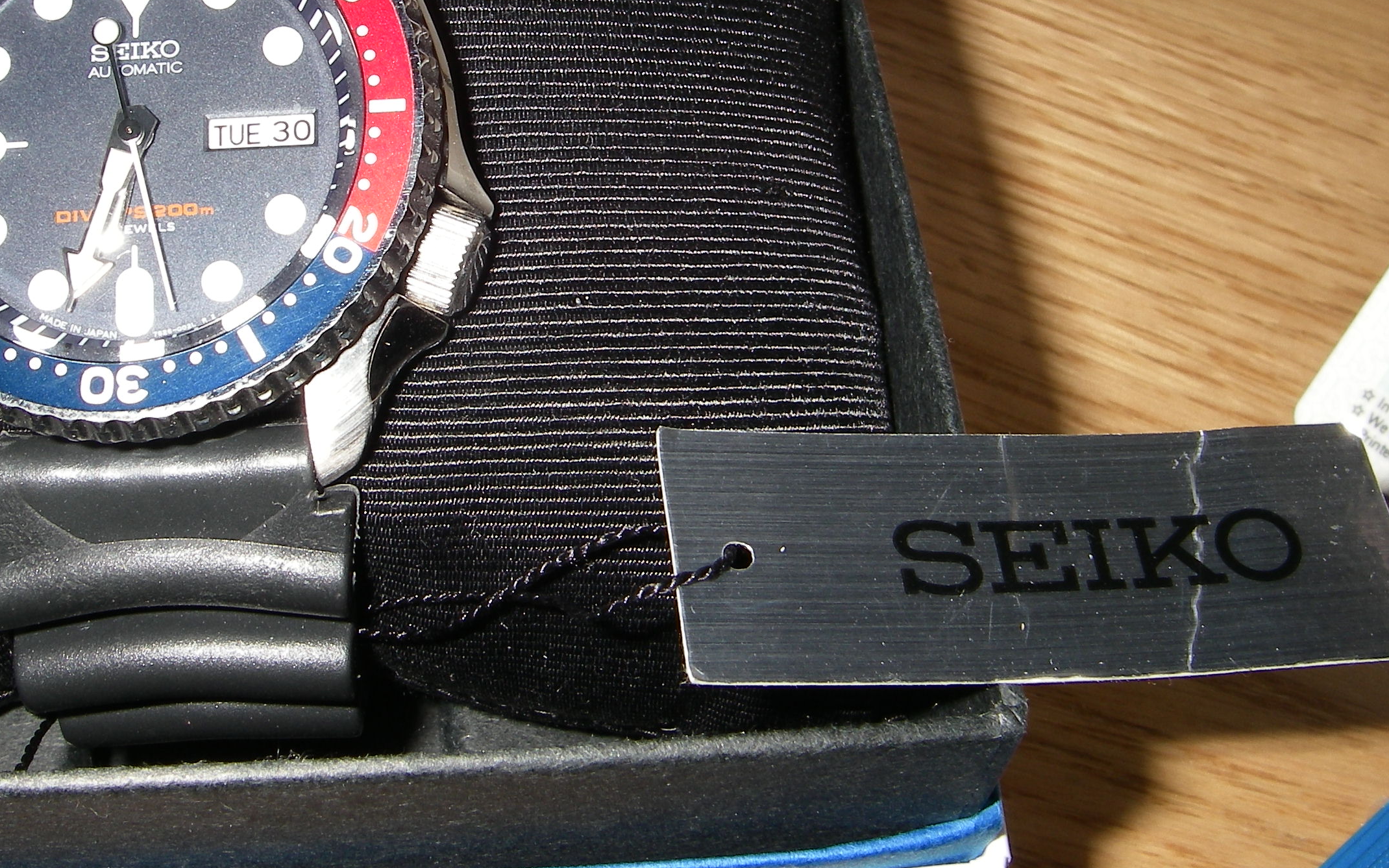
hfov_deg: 38.0
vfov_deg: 24.2
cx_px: 528
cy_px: 213
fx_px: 2007
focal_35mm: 53
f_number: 6.6
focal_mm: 6.3
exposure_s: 1/40
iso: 64
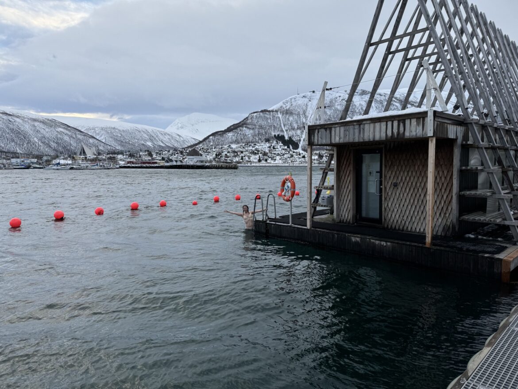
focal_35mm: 24
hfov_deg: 71.6
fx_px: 359
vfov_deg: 56.8
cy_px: 194
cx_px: 259
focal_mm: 6.86
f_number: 1.78
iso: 80
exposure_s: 1/995
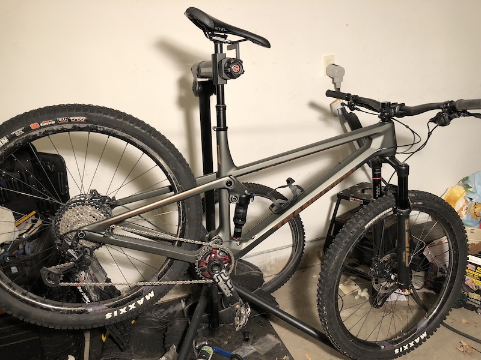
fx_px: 389
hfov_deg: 63.4
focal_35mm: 28
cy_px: 180
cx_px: 240
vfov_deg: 49.7
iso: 40
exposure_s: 1/20
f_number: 1.8
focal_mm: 3.99
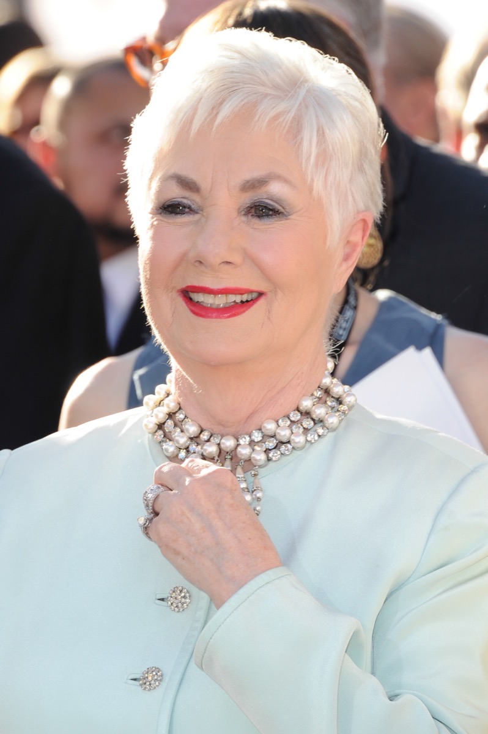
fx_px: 6110
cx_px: 244
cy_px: 367
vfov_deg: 6.9
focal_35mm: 300
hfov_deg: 4.6
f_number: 8
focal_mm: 300
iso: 400
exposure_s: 1/250
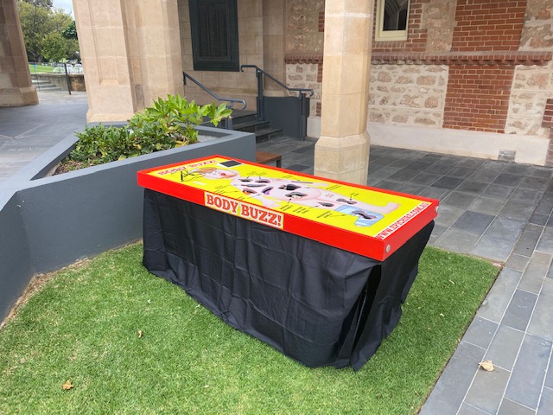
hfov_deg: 67.3
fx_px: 415
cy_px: 208
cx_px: 276
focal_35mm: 26
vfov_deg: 53.1
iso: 32
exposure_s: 1/742
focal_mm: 4.25
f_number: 1.8
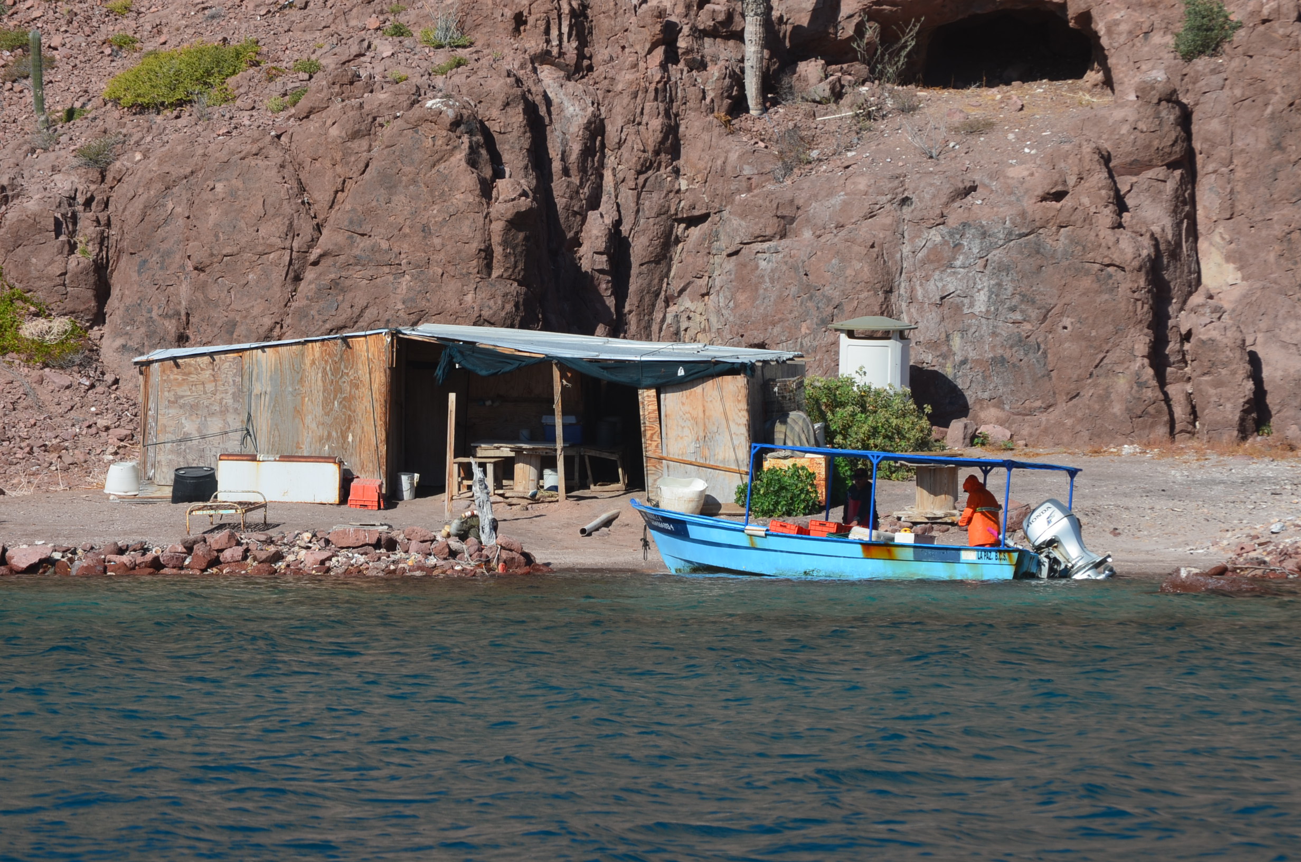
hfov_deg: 7.9
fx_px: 9467
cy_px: 431
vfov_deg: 5.2
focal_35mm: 262
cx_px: 650
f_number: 11
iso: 100
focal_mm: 175
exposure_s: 1/200
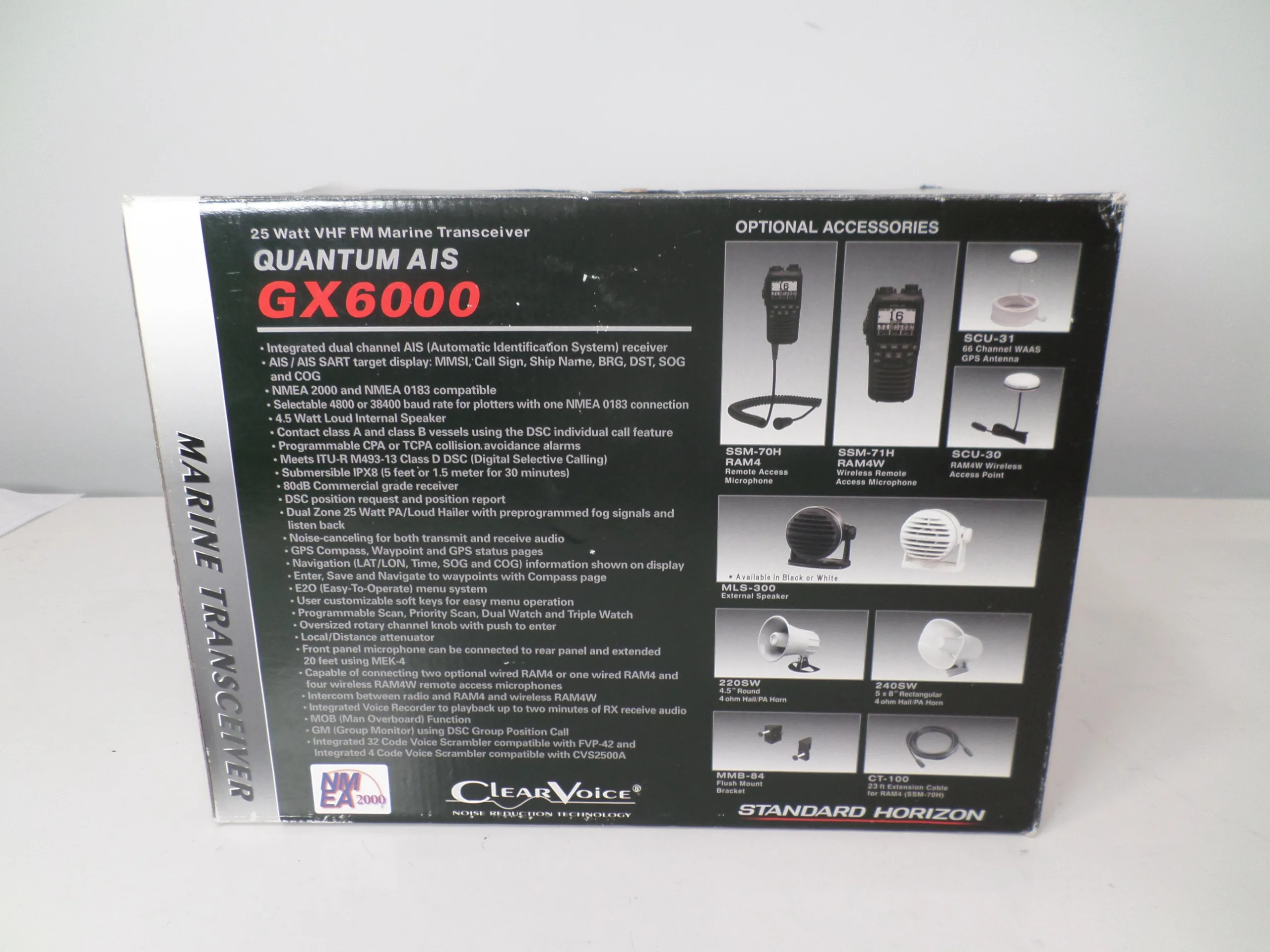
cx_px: 635
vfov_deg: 54.9
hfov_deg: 69.4
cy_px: 476
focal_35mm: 25
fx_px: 917
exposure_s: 1/60
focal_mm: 4.5
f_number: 2.5
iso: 80
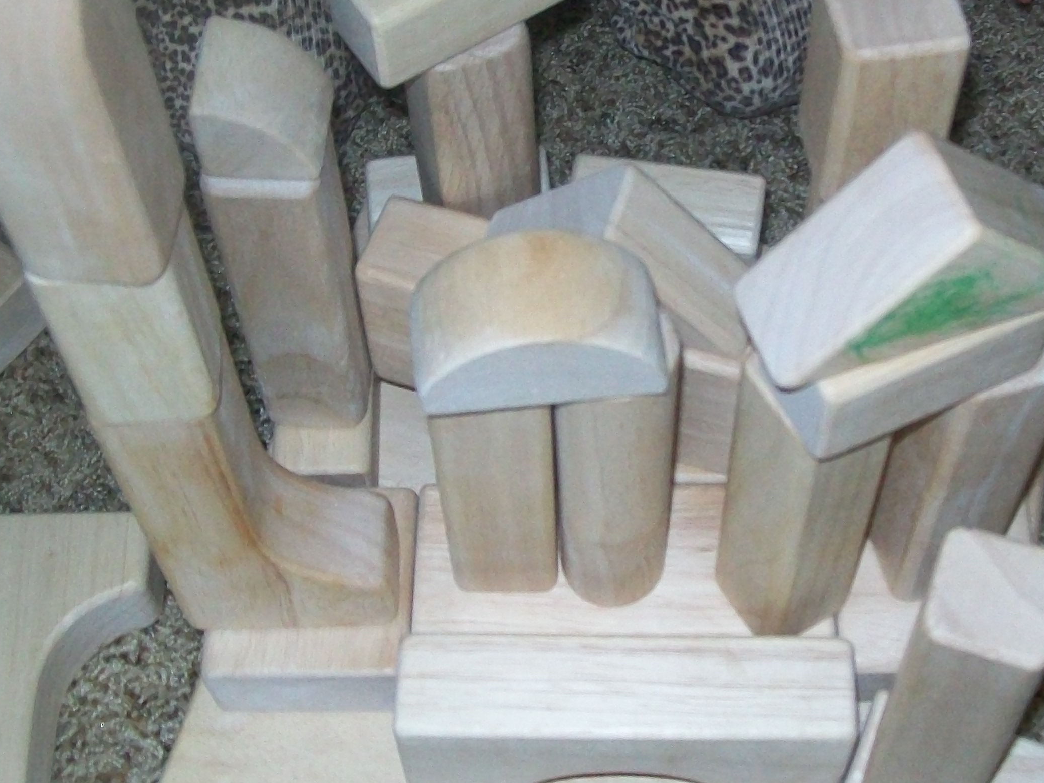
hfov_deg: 32.1
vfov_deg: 24.4
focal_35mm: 60
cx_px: 631
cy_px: 330
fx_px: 1809
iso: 160
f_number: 2.7
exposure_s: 1/60
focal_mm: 6
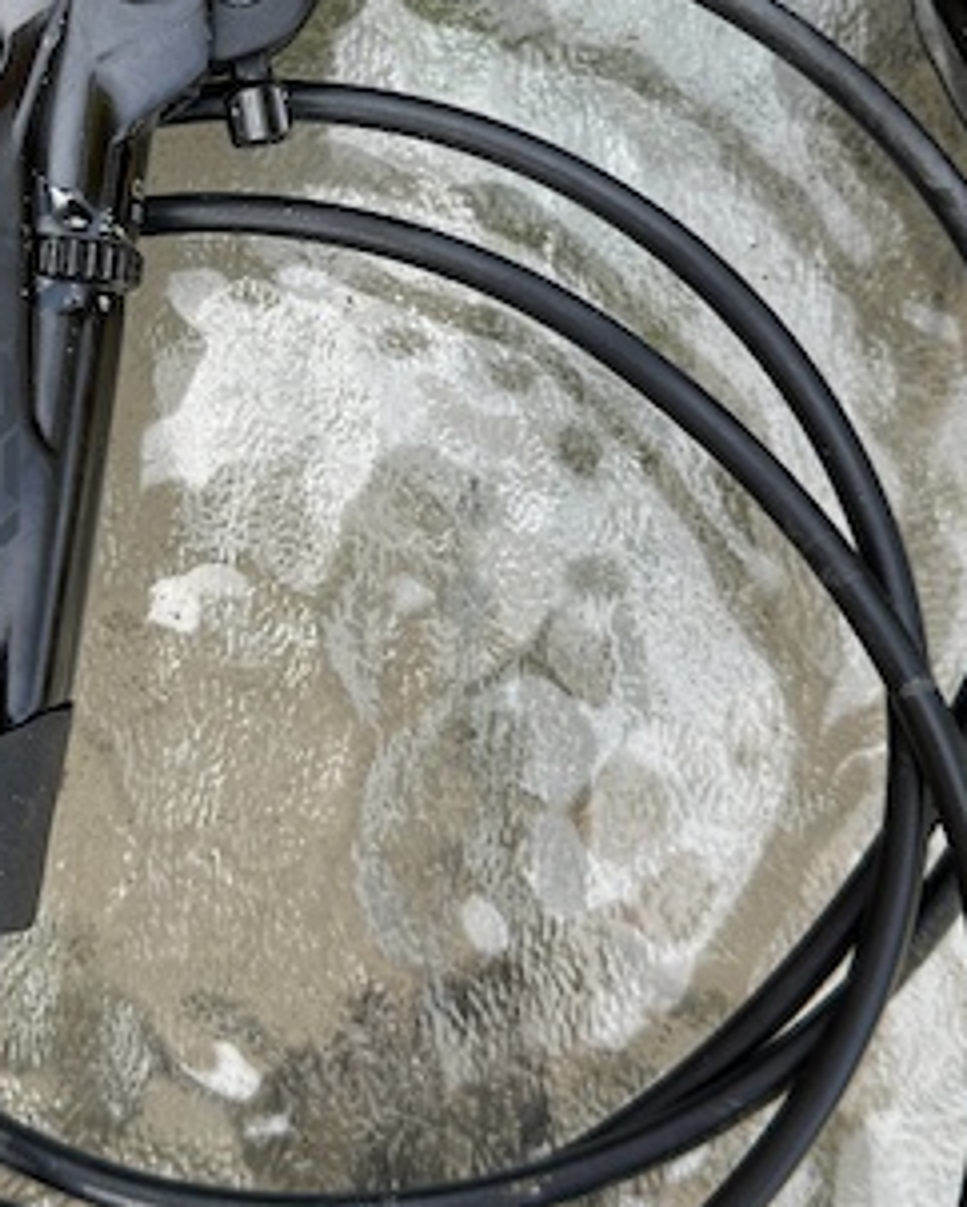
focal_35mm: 62
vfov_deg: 29.8
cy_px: 256
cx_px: 248
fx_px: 2216
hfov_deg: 24.4
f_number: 1.78
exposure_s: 1/370
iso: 80
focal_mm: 6.76
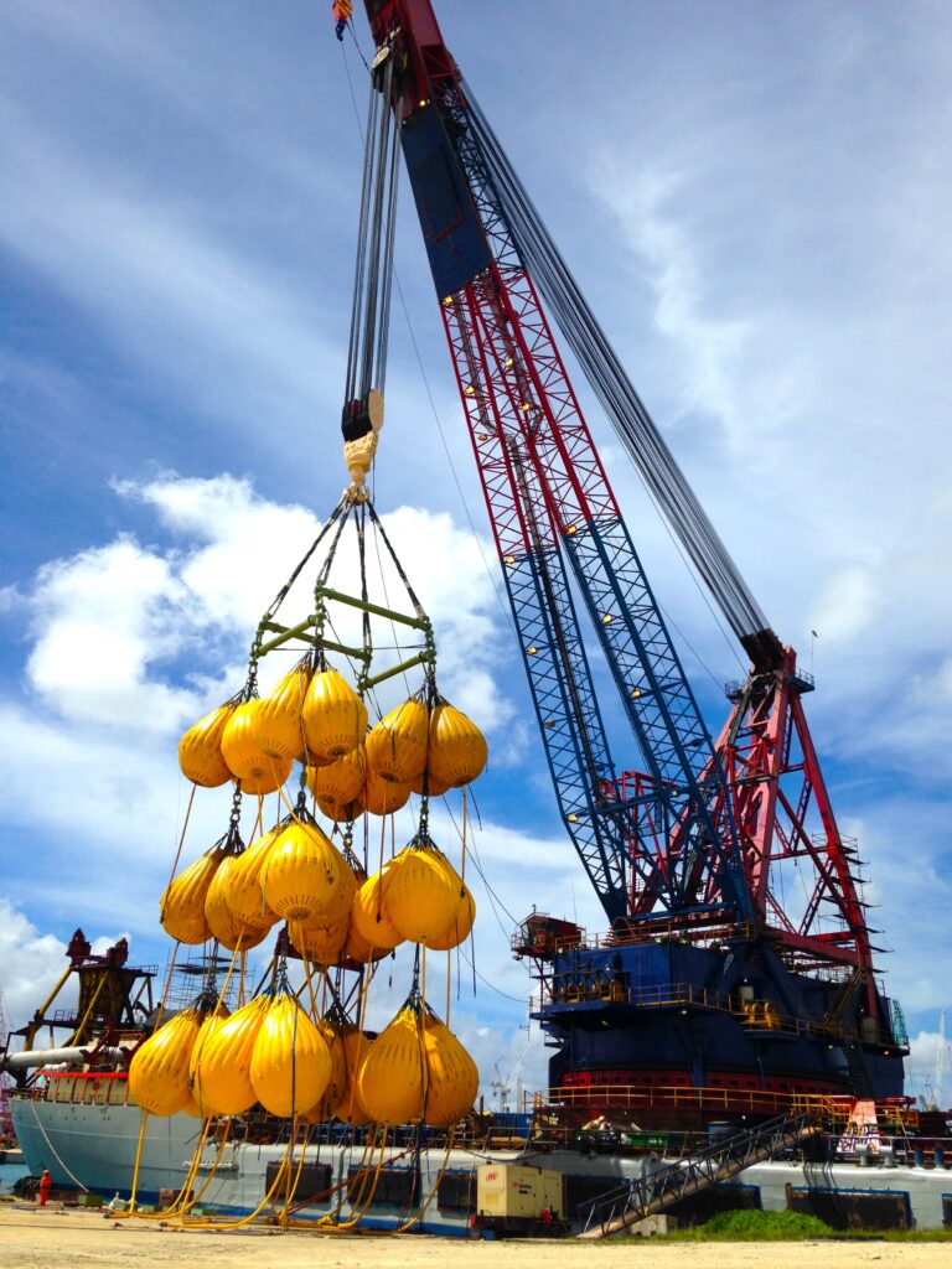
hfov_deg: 42.9
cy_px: 634
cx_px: 476
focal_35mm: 33
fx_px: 1210
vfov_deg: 55.4
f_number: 2.4
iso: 50
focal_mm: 4.12
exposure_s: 1/3195
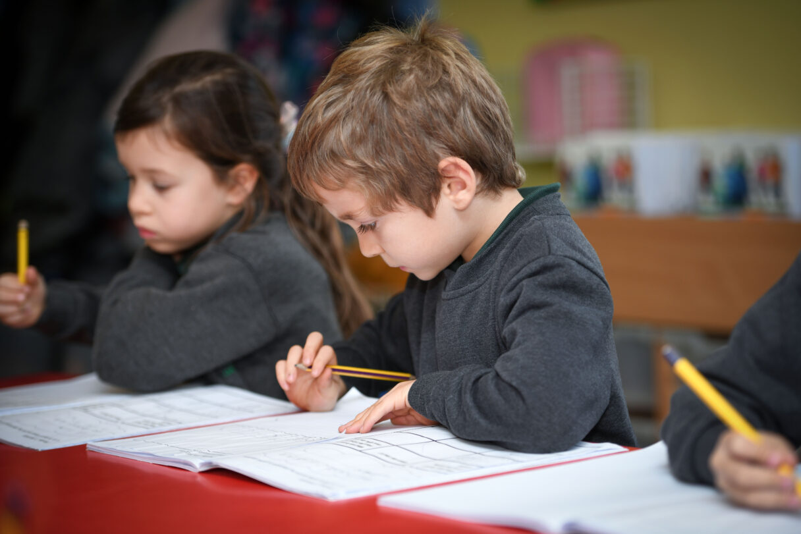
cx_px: 400
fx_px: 2336
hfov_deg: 19.5
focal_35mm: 105
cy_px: 267
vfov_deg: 13.0
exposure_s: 1/250
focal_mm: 105
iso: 400
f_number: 2.8
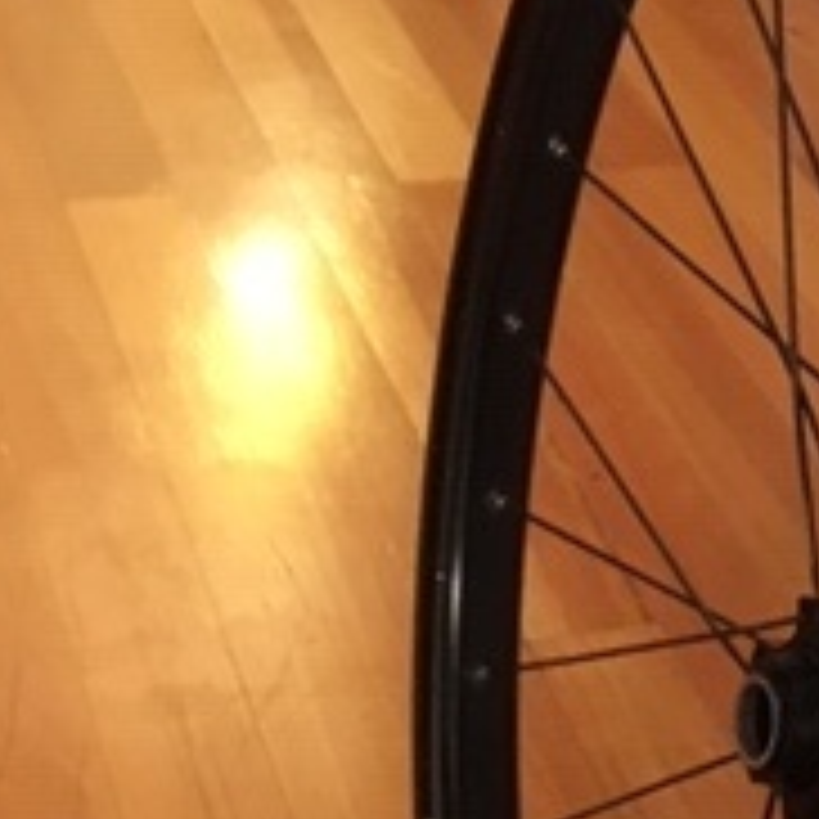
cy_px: 716
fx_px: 2409
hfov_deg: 18.2
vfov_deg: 19.0
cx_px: 1017
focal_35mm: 90
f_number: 2.2
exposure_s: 1/15
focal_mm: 4.15
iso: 500
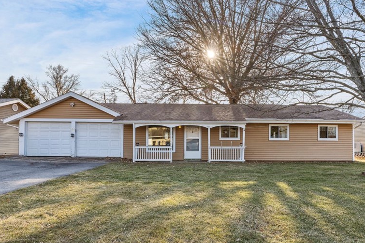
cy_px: 140
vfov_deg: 54.9
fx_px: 233
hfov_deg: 76.0
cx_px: 195
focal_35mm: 23
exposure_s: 1/160
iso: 320
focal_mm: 16
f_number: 8
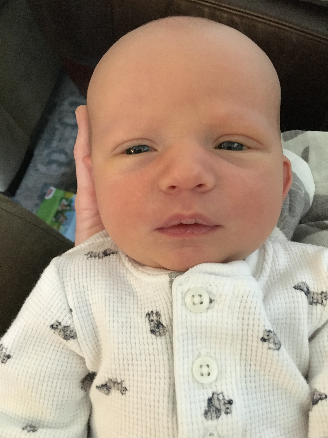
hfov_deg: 48.2
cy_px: 219
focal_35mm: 29
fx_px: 366
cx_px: 164
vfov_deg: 61.7
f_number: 2.2
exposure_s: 1/15
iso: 400
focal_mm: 4.15
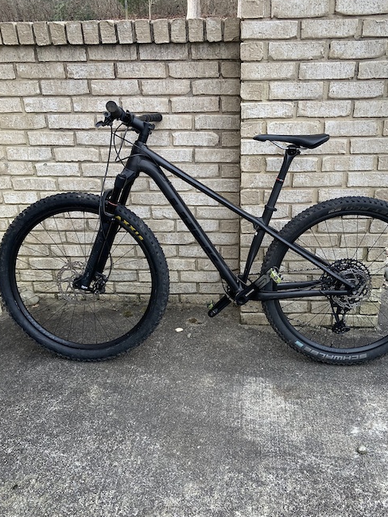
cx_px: 217
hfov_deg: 44.1
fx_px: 478
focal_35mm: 32
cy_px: 268
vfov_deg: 56.8
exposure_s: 1/295
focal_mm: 4.25
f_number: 1.8
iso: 25
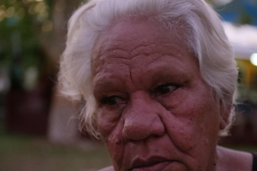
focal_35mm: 101
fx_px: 721
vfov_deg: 13.5
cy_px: 108
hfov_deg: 20.2
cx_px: 133
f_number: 2.8
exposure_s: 1/250
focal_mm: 42
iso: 6400
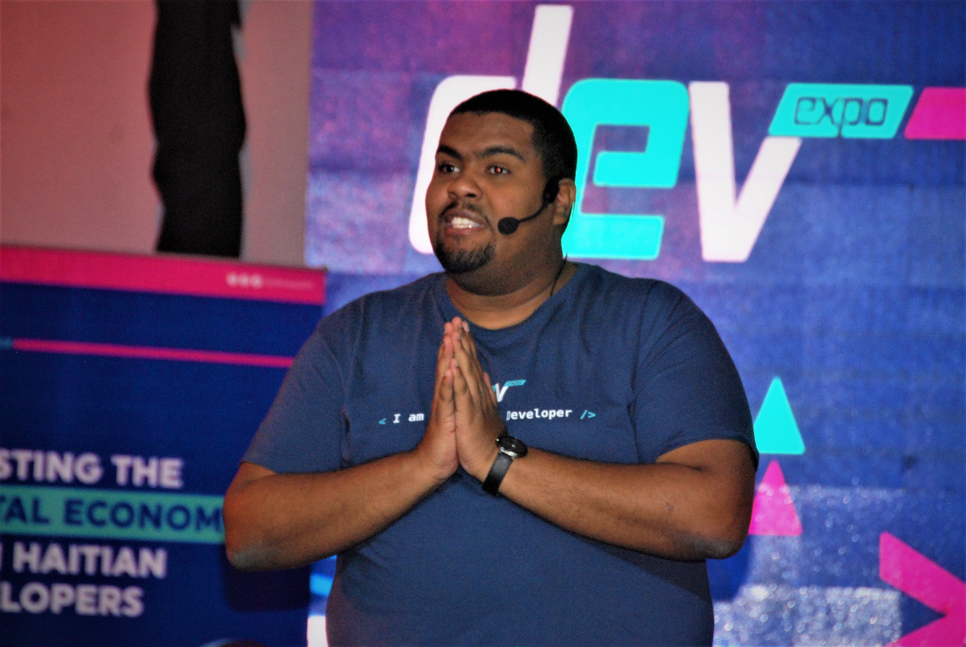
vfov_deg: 5.4
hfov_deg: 8.1
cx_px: 483
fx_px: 6851
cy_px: 324
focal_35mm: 255
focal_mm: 170
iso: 1250
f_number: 5.6
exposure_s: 1/80
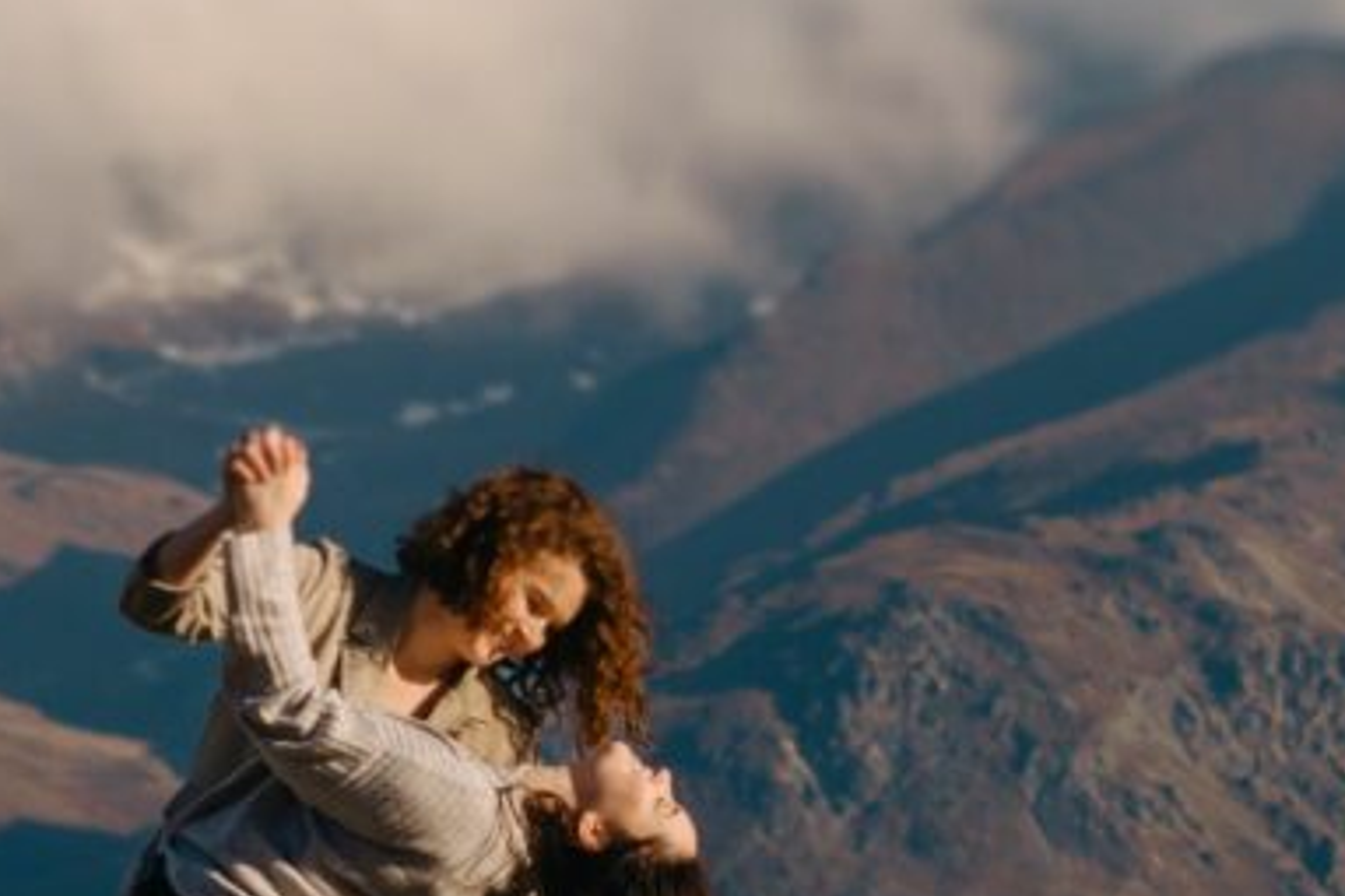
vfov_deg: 2.3
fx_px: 21846
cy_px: 314
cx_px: 372
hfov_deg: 3.5
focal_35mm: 585
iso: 200
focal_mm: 140
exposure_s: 1/800
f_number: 8
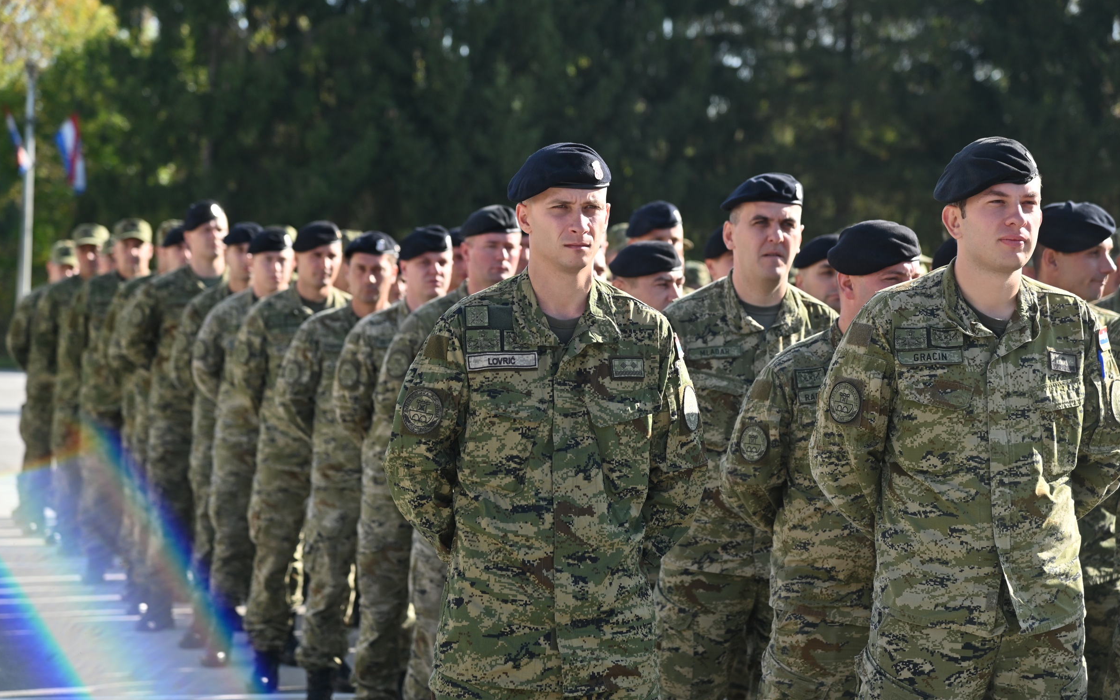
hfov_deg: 18.4
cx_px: 560
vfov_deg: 11.6
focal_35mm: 113
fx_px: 3449
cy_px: 368
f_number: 5
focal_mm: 110
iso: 250
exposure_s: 1/667
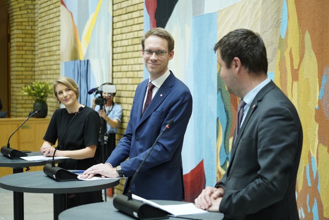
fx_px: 640
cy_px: 110
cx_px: 164
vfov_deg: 19.5
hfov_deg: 28.8
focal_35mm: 70
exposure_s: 1/250
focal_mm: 70
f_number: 4
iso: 1600
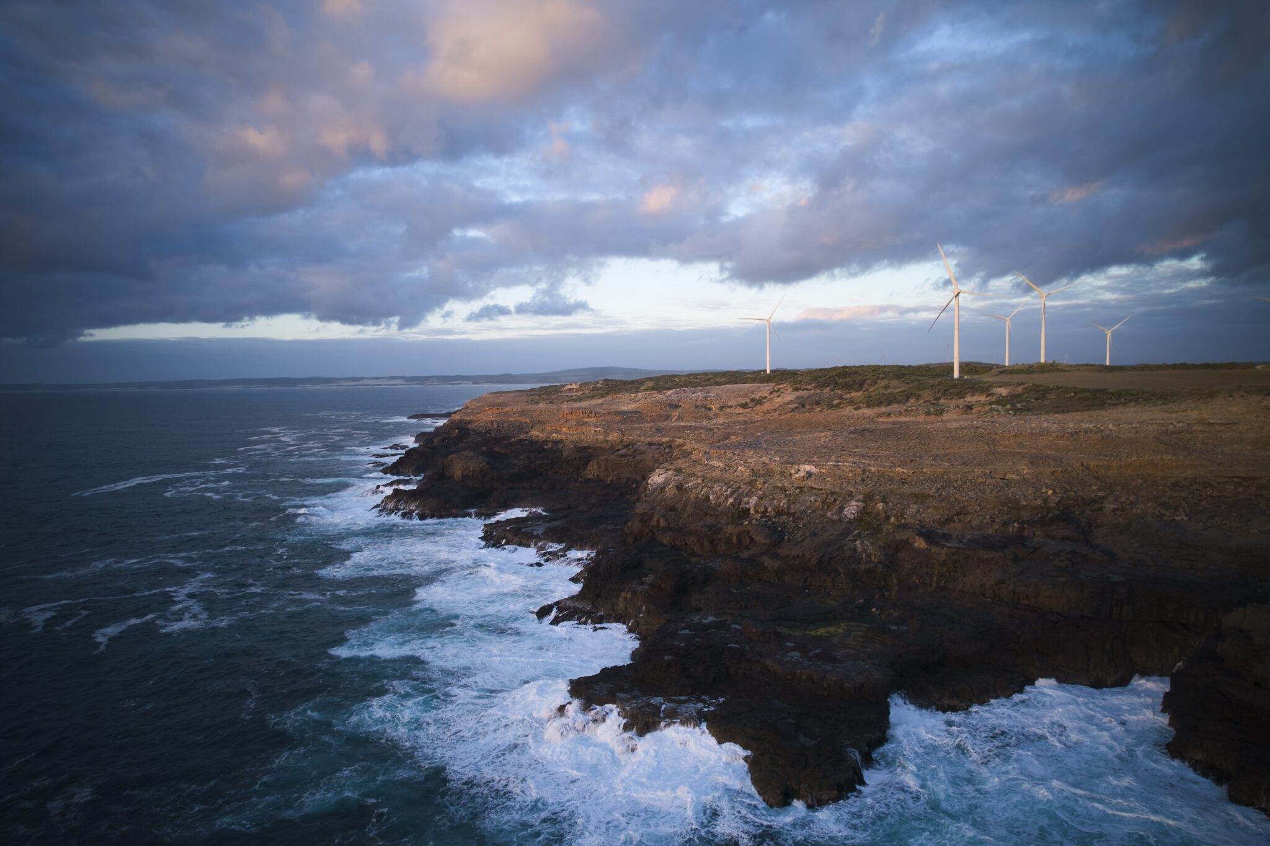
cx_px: 635
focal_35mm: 22
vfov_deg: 57.2
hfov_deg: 78.6
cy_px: 423
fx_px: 776
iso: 100
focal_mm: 8.38
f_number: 2.8
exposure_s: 1/25
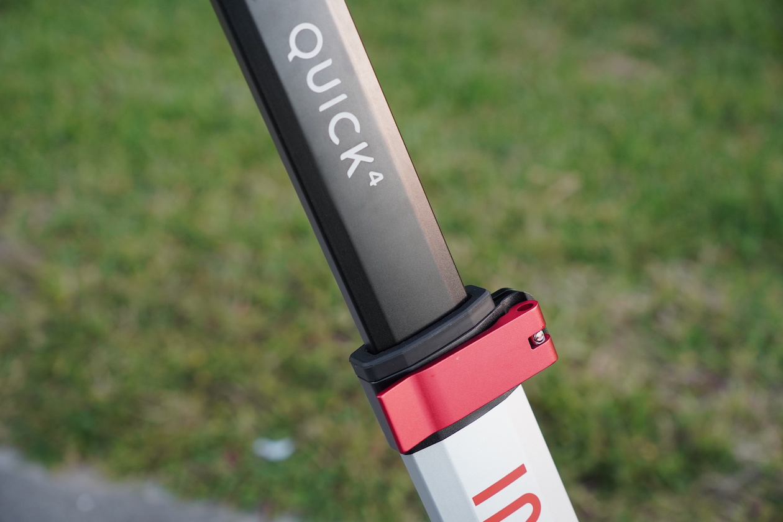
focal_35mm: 57
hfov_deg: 35.1
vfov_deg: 23.8
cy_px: 261
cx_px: 392
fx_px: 1240
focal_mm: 38
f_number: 3.2
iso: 400
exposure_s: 1/60
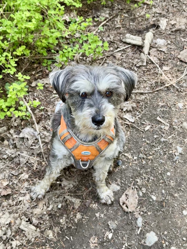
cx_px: 94
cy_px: 124
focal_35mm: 48
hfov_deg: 30.3
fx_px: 346
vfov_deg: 39.7
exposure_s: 1/121
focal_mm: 6.76
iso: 80
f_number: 1.78
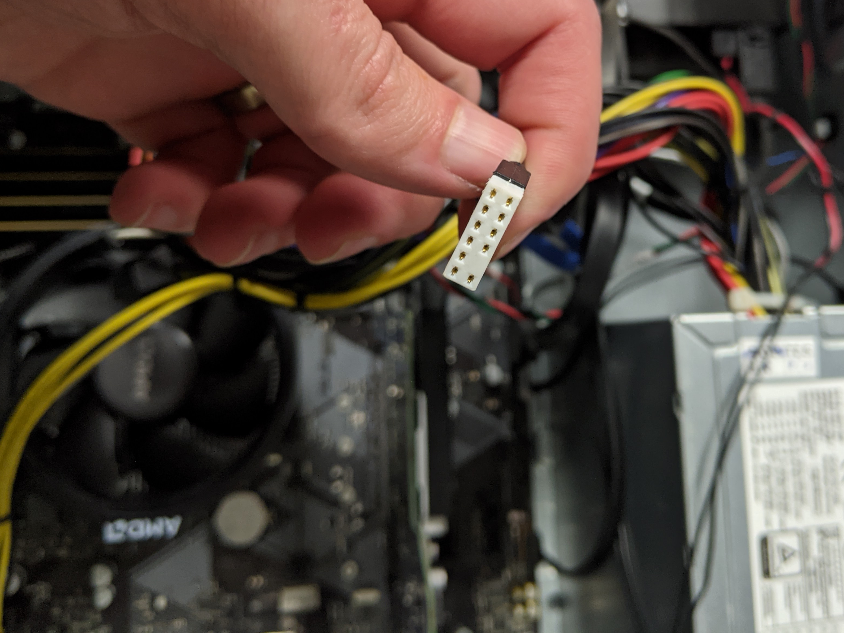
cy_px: 227
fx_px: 853
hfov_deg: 52.3
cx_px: 507
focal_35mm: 35
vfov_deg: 40.3
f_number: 1.8
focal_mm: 4.44
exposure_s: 1/24
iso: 126
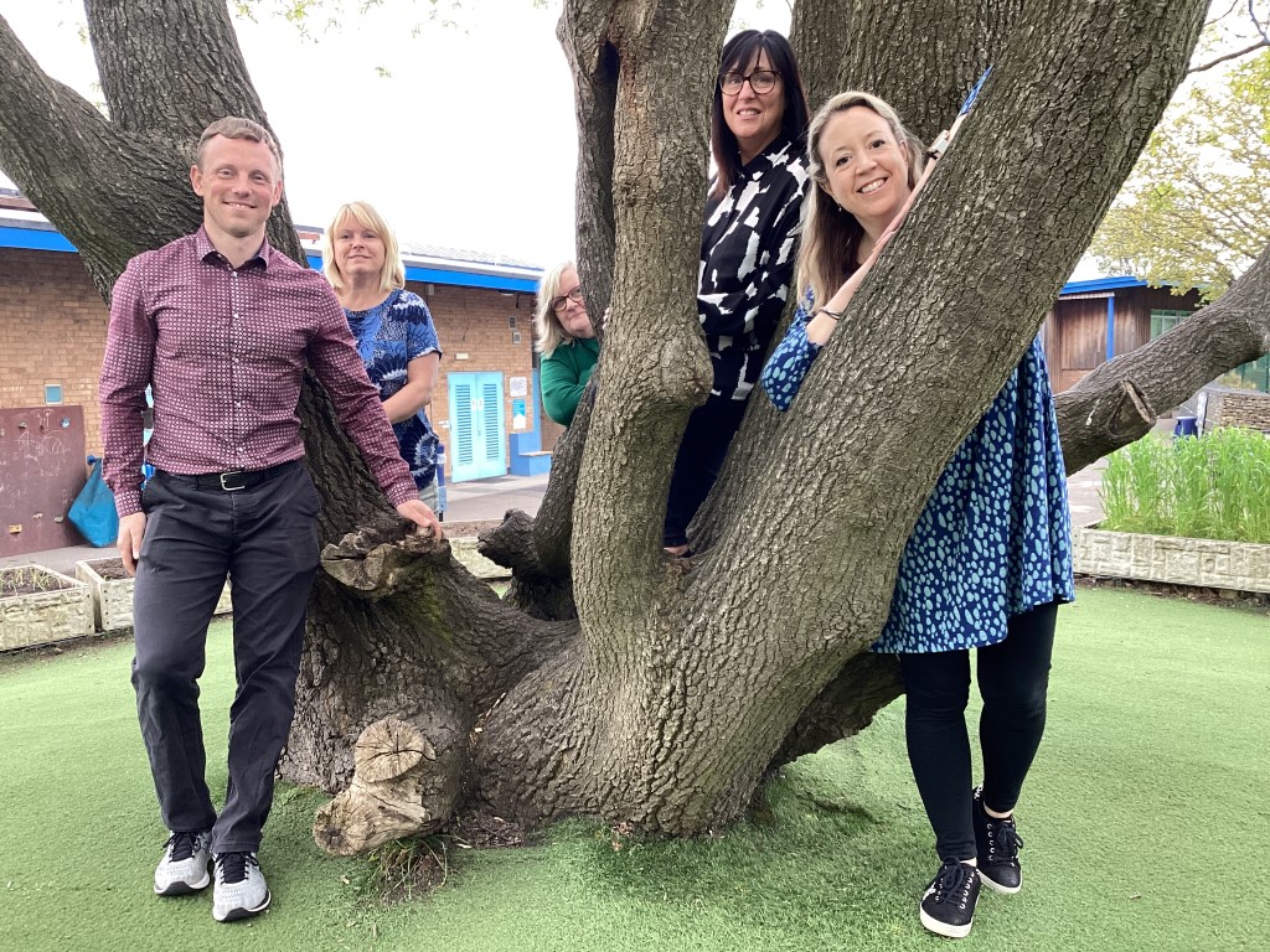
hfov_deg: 58.4
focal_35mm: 31
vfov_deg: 45.4
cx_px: 635
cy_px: 476
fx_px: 1137
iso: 100
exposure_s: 1/120
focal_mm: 3.3
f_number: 2.4
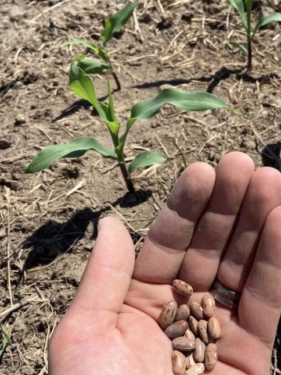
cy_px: 194
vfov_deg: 43.8
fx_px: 465
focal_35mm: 43
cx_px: 219
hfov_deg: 32.8
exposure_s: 1/3040
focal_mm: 4.25
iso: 32
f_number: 1.8
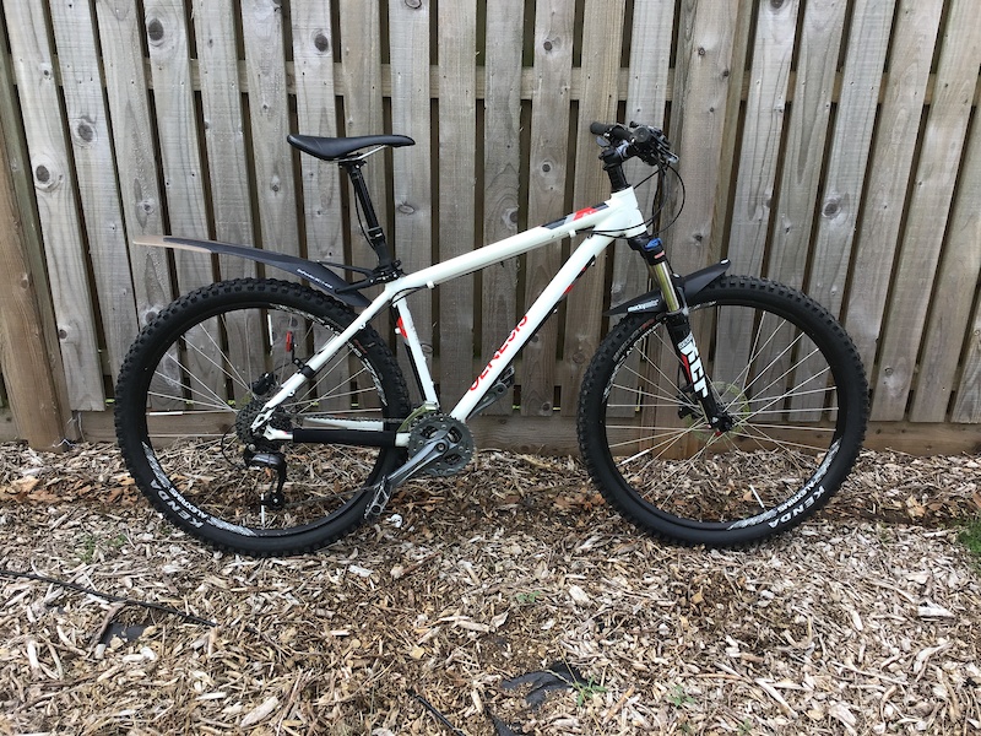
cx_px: 490
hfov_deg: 58.4
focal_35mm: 31
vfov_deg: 45.4
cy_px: 368
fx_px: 879
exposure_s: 1/256
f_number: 2.4
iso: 25
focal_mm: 3.3
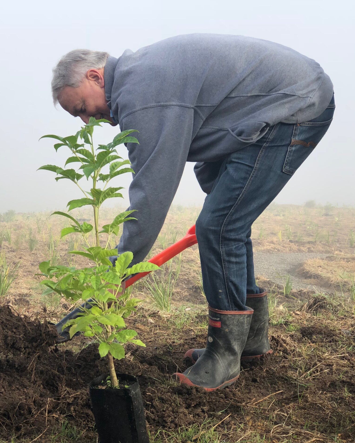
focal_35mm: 75
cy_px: 220
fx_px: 985
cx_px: 81
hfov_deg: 20.2
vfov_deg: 25.4
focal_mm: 6.6
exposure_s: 1/385
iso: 20
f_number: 2.8
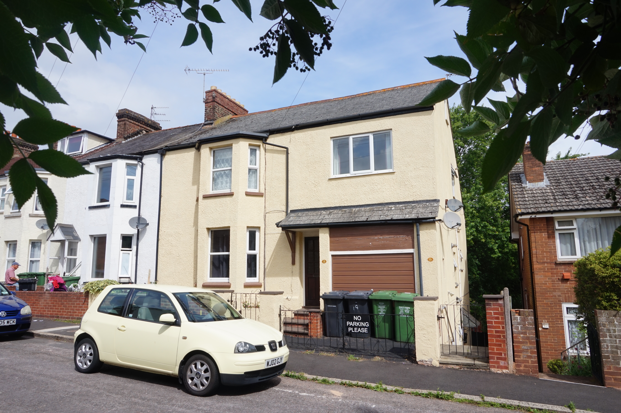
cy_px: 206
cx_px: 310
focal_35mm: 24
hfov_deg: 73.8
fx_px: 414
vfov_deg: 53.1
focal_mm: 16
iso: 100
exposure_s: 1/100
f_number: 14
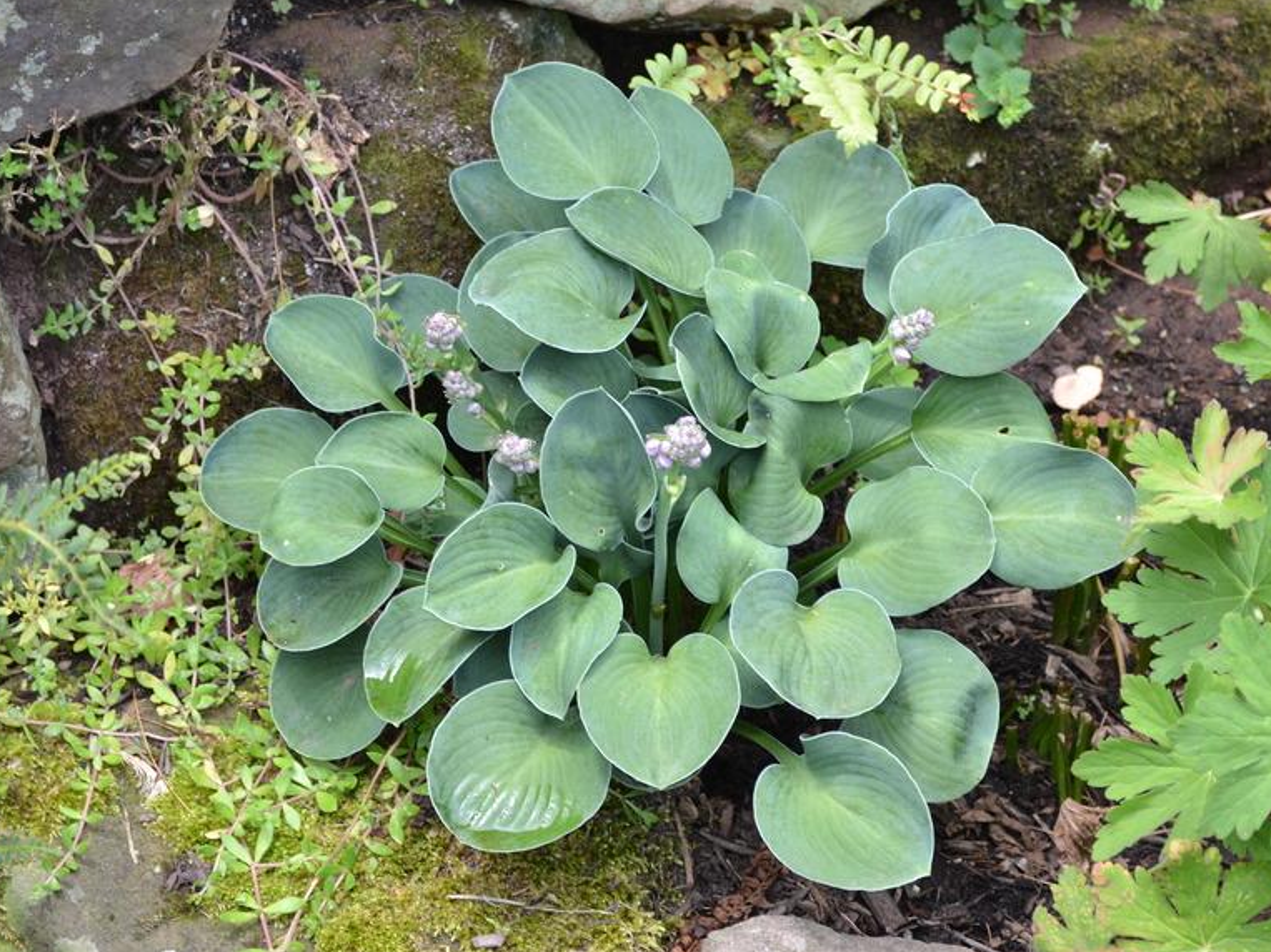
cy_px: 405
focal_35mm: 87
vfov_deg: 17.0
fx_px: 3194
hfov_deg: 22.5
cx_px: 653
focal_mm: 46
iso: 140
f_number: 5.6
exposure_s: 1/125
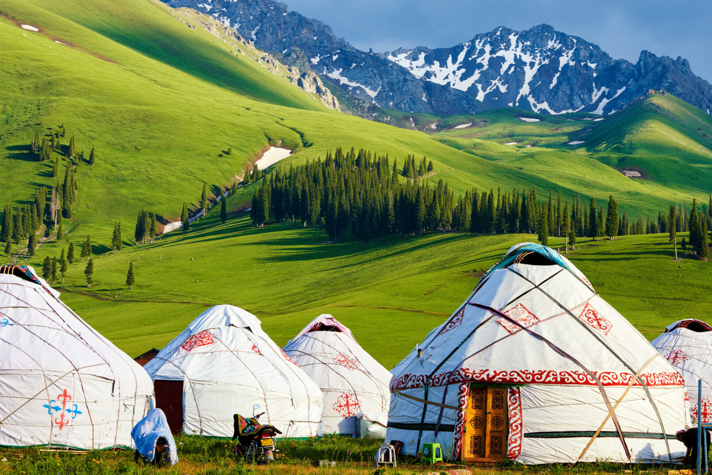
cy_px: 175
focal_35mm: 136
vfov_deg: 10.1
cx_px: 401
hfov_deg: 15.1
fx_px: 2690
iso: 64
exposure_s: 1/40
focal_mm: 85
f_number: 13
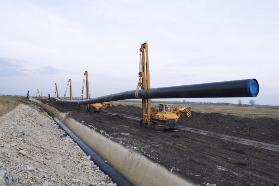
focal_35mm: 20
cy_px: 93
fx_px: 155
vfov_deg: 62.0
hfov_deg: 84.0
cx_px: 140
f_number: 4.5
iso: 500
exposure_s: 1/500
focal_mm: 20
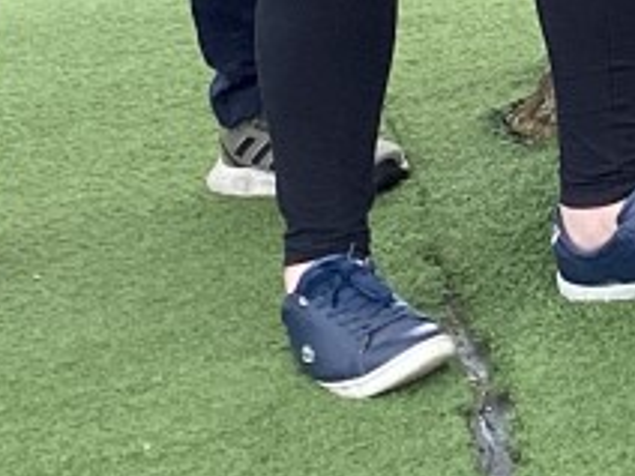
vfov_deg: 9.0
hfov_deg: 12.1
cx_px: 1126
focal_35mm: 150
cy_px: -632
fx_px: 2752
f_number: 2.4
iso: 50
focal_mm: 3.3
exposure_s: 1/120
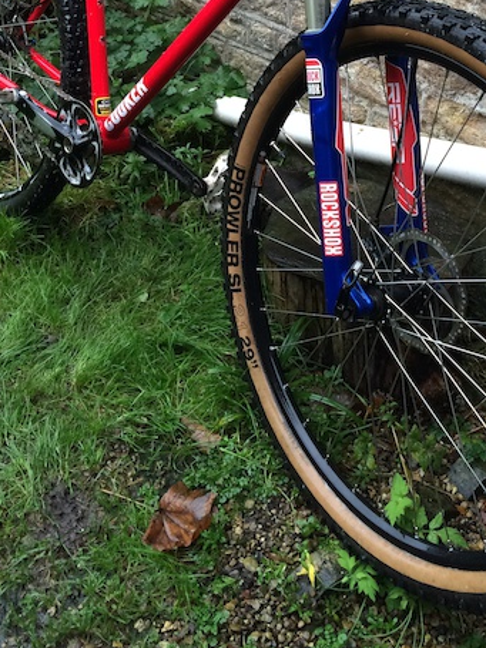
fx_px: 955
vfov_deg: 36.1
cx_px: 265
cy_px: 117
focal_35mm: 51
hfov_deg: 28.5
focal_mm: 4.15
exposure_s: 1/33
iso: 125
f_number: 2.2
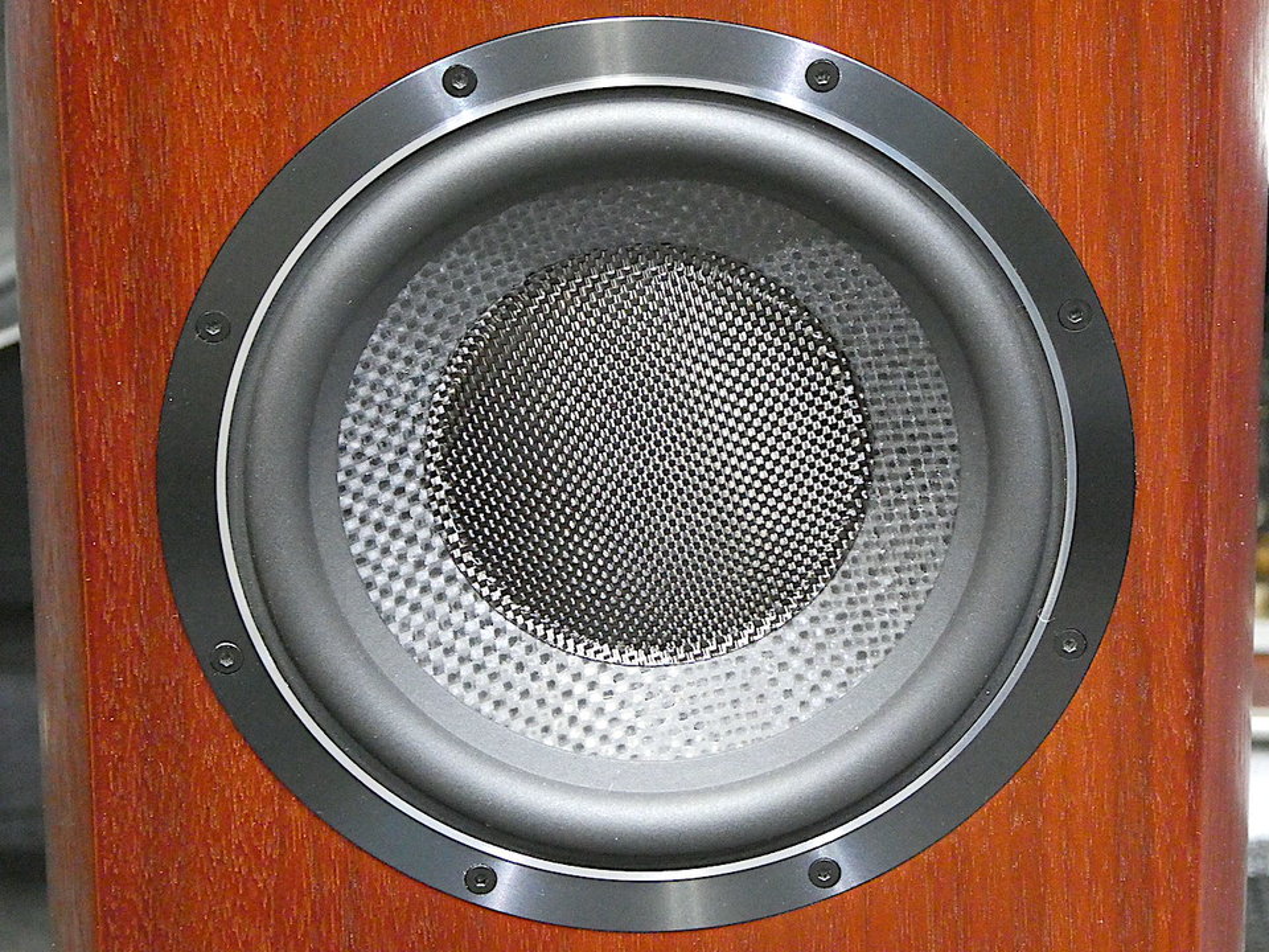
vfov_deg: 10.4
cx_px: 634
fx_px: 5242
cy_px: 476
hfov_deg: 13.8
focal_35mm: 143
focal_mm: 25.6
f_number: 5.4
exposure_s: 1/8
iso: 1600
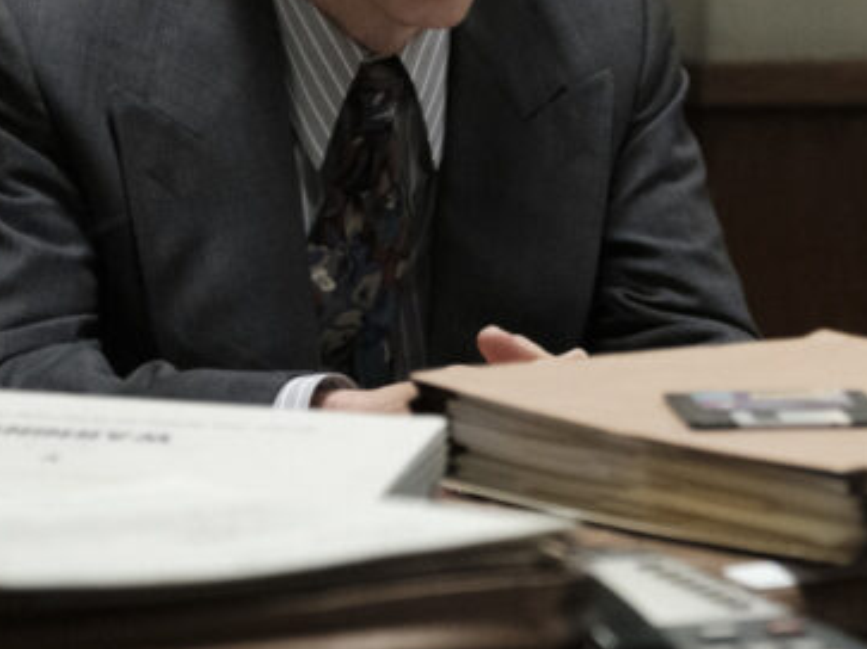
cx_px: 695
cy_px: 150
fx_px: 4958
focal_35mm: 198
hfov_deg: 10.0
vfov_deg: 7.5
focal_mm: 55
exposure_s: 1/125
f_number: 3.6
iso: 5000
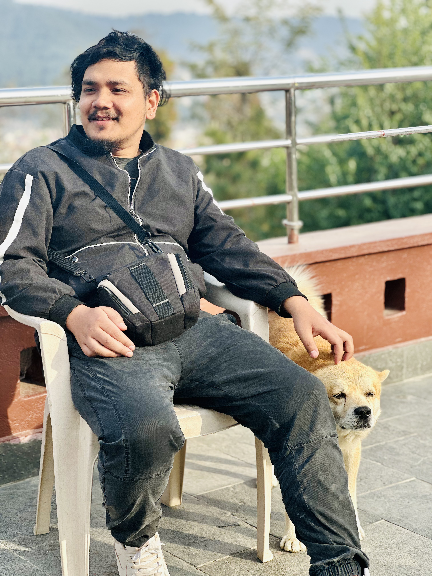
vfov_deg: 25.3
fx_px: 1281
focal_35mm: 77
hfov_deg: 19.1
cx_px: 216
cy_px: 288
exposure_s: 1/142
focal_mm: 9
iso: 20
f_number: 2.8
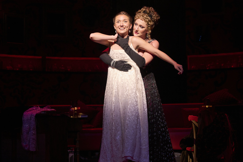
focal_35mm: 70
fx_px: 472
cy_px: 81
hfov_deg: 28.8
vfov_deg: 19.5
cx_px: 122
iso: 6400
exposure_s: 1/500
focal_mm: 70
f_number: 4
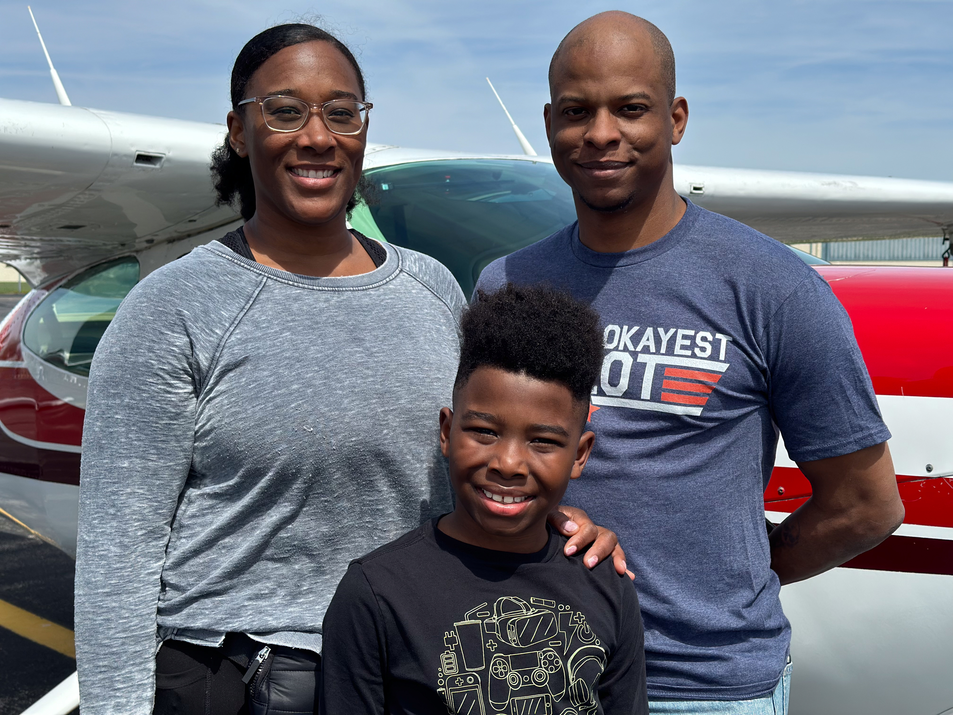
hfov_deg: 39.7
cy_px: 358
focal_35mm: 48
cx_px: 476
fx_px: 1321
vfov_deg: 30.3
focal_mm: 6.86
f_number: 1.8
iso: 100
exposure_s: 1/2900
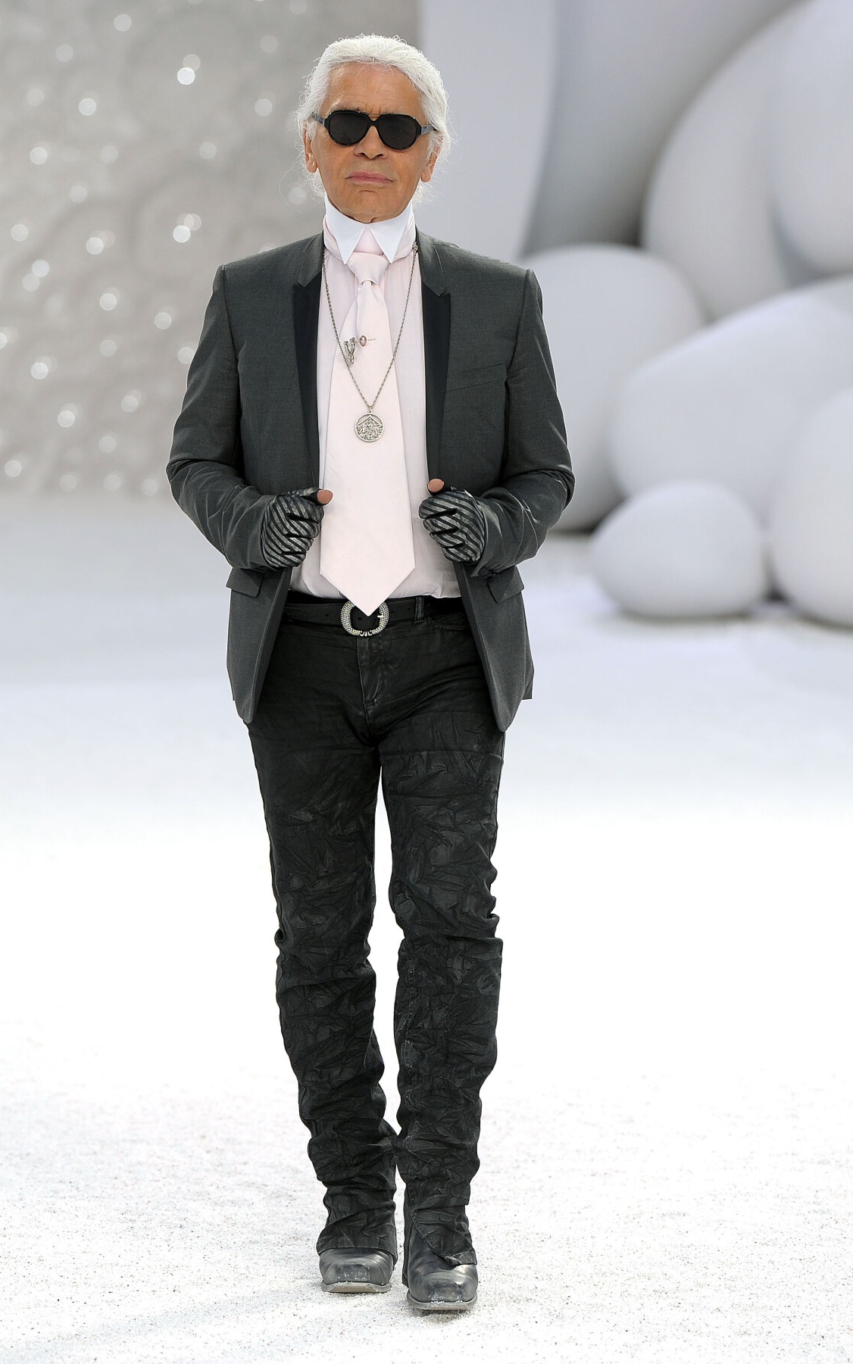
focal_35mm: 306
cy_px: 682
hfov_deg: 4.3
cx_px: 403
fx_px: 11379
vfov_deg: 6.9
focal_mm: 300
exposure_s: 1/1000
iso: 640
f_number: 6.3
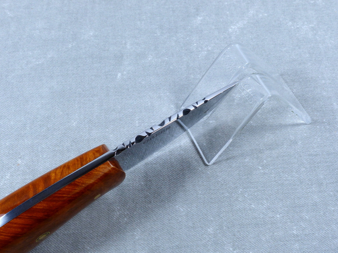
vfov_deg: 28.0
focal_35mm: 52
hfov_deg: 36.8
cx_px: 169
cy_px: 126
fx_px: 508
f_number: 5.6
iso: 100
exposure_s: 1/125
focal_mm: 9.4
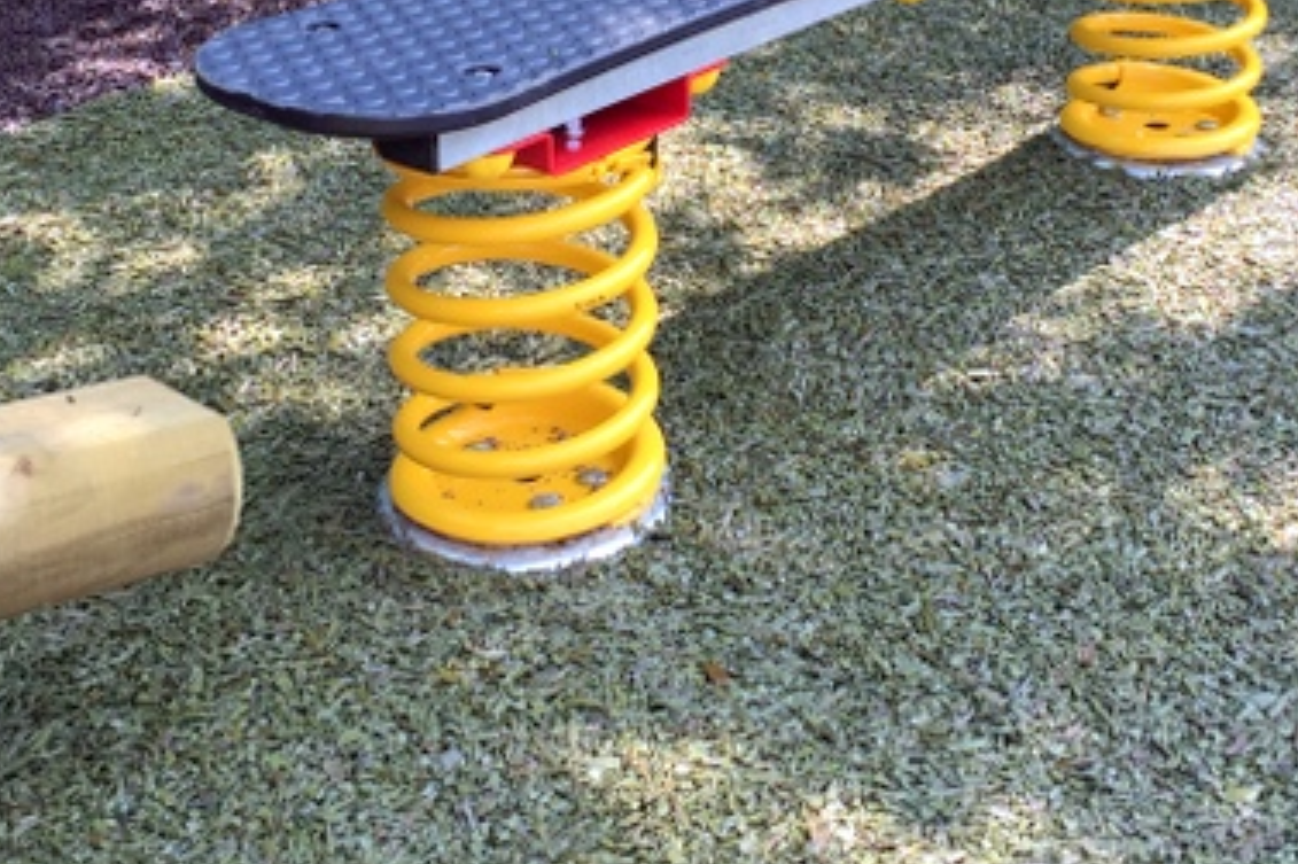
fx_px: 2306
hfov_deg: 31.4
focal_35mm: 64
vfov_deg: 20.8
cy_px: 114
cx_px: 668
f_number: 2.2
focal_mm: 4.15
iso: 32
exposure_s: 1/350
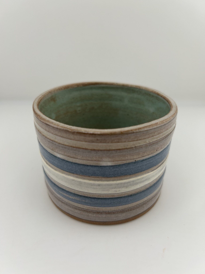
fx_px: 205
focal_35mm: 26
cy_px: 137
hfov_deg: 53.1
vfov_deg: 67.3
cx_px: 102
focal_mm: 5.7
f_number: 1.5
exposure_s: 1/103
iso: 125
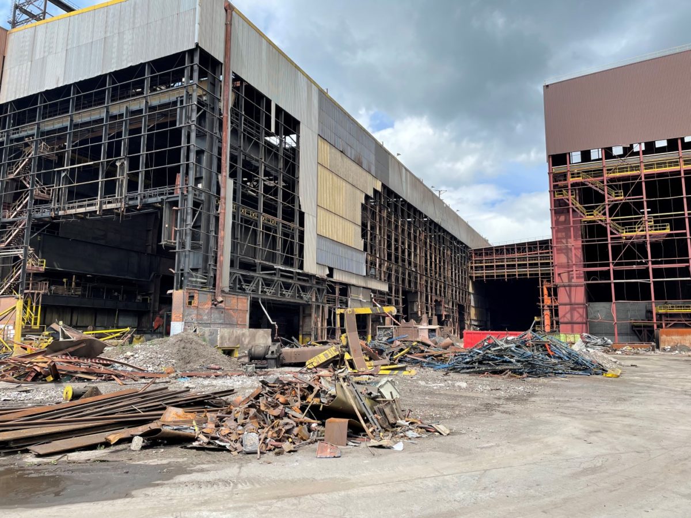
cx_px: 346
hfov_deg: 67.3
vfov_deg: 53.1
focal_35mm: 26
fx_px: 519
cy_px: 259
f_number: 1.6
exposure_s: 1/2053
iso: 32
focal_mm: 4.2
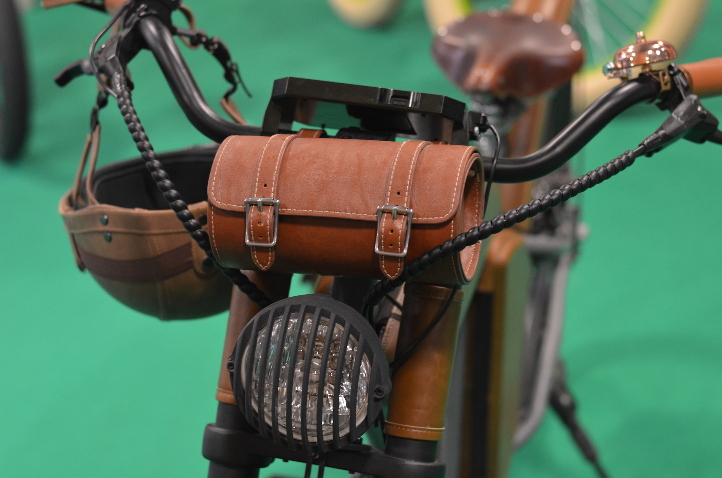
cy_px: 239
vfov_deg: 18.1
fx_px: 1501
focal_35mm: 75
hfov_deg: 27.0
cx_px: 361
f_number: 3.2
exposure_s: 1/40
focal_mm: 50
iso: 800
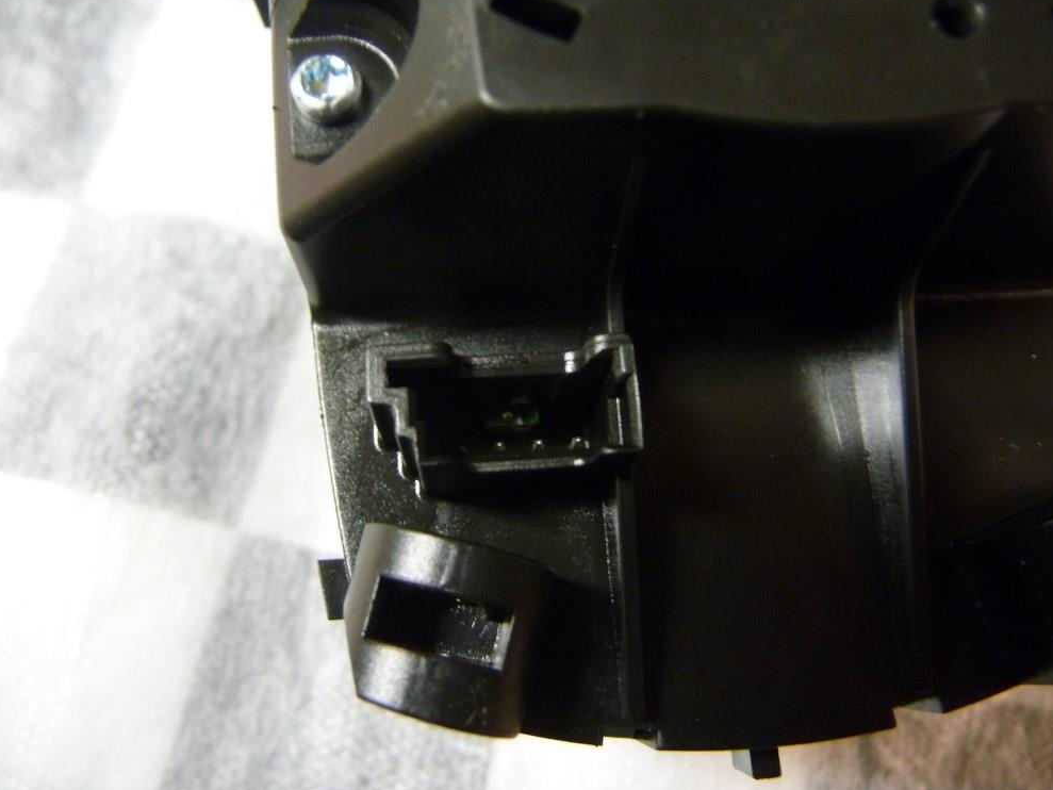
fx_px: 882
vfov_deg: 48.2
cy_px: 395
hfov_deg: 61.7
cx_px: 523
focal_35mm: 29
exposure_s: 1/15
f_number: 3.3
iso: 400
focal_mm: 4.7
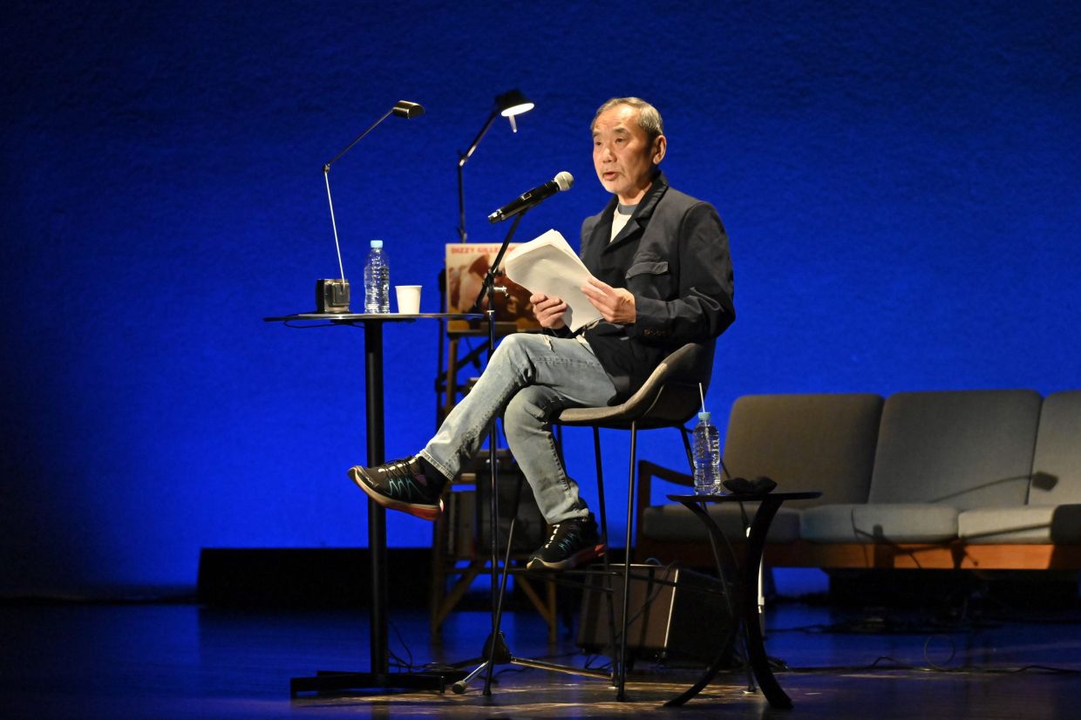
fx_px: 4803
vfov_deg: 8.6
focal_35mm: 160
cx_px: 540
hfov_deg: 12.8
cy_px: 360
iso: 4000
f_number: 5
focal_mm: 160
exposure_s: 1/200
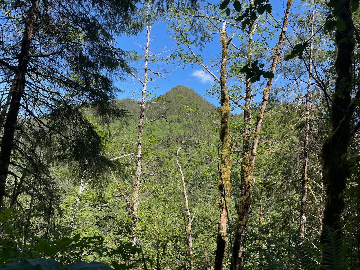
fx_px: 270
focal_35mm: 26
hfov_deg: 67.3
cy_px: 135
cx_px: 180
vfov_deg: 53.1
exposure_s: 1/1473
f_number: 1.6
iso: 50
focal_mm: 4.2
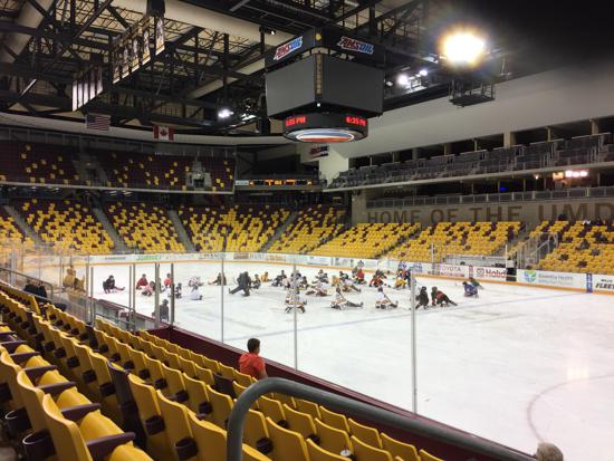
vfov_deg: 48.3
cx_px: 307
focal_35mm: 29
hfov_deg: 61.6
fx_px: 515
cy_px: 230
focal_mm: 4.15
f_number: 2.2
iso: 32
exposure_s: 1/60
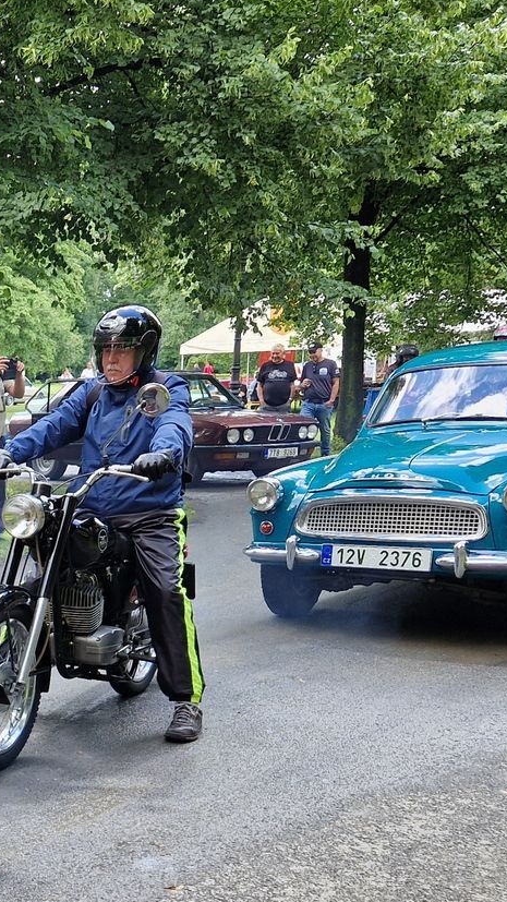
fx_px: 1339
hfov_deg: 19.0
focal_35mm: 56
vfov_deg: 36.3
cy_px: 679
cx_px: -242
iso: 50
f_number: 1.8
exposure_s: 1/180
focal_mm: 5.4
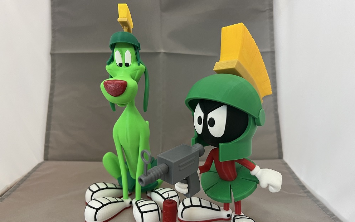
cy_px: 123
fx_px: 271
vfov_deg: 44.5
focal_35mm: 28
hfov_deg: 66.5
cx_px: 179
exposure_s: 1/60
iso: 80
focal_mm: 5.7
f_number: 1.5
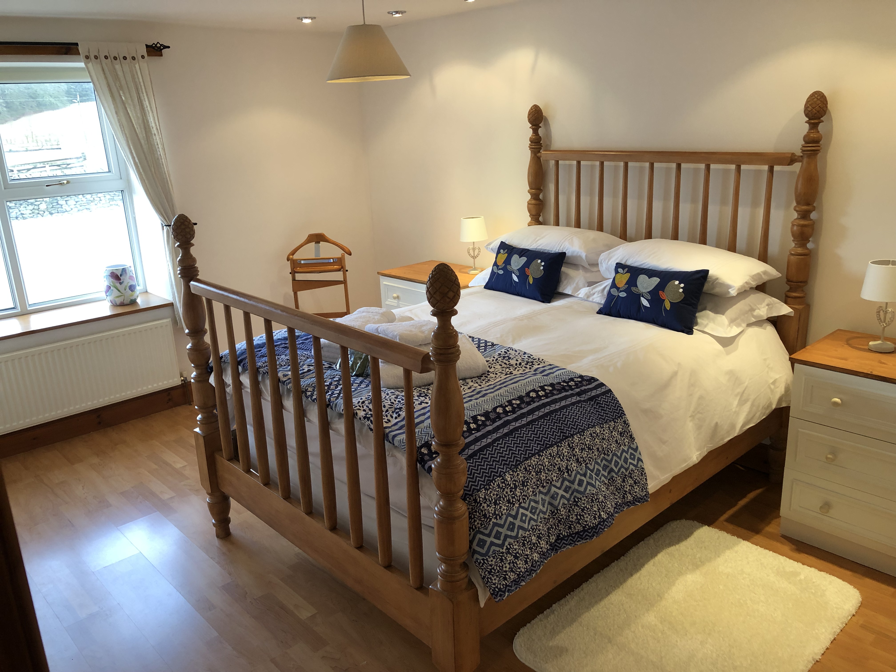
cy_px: 336
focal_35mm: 28
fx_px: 725
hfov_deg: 63.4
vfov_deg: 49.7
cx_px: 448
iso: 32
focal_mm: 4
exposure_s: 1/33
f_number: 1.8
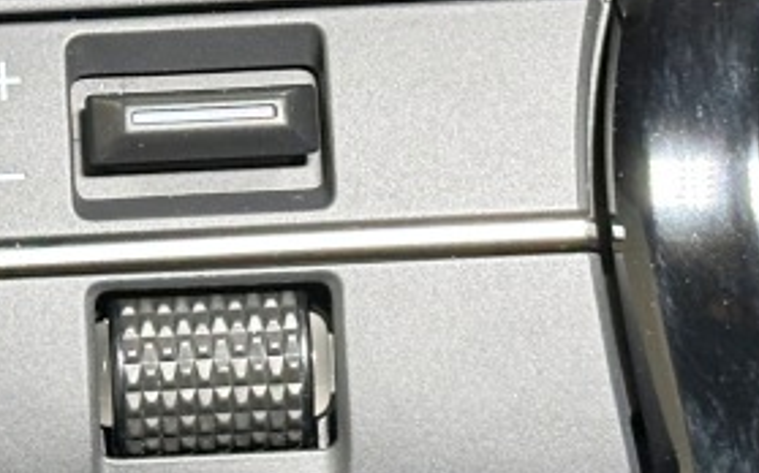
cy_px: 177
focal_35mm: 187
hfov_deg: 11.2
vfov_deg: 7.0
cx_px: 190
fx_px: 3866
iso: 400
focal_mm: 6.86
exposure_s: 1/40
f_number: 1.78
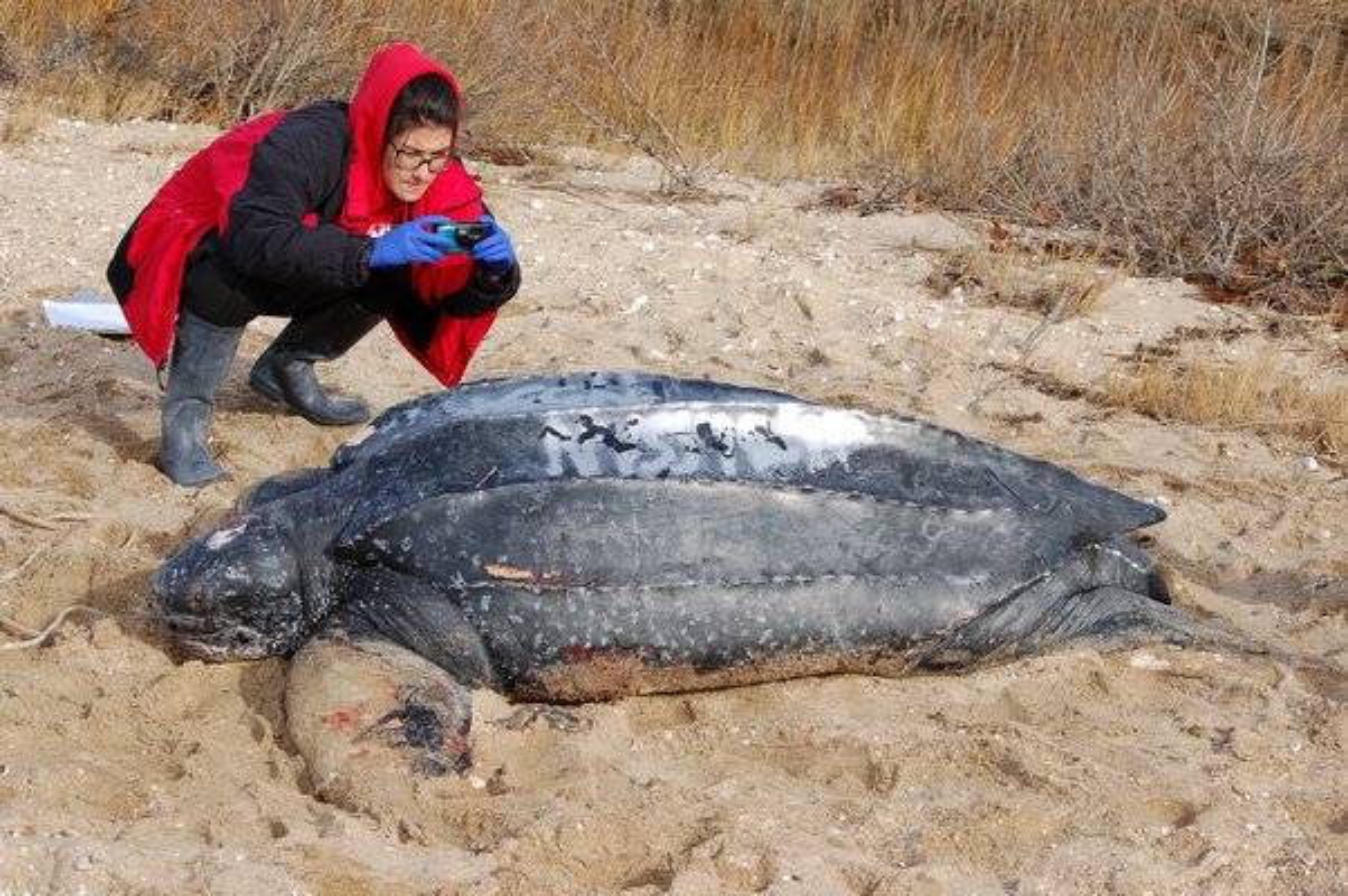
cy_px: 448
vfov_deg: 16.5
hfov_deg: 24.6
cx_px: 674
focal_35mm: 82
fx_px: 3086
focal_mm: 55
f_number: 9
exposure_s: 1/320
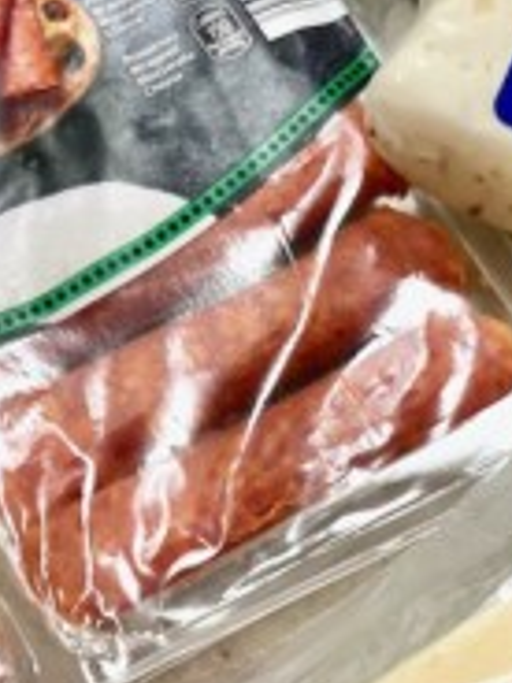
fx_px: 1952
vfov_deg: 18.5
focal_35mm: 99
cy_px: 876
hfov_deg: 14.9
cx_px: 354
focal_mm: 5.7
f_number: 1.5
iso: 125
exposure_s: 1/120
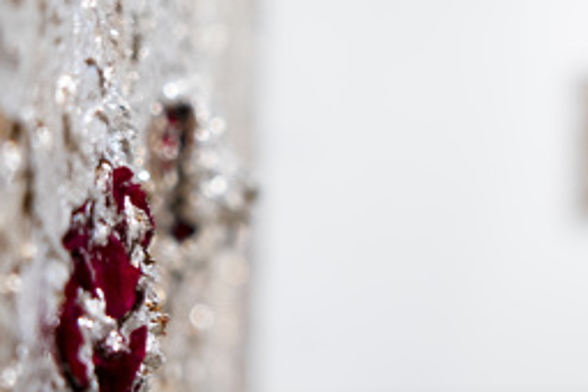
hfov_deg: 31.1
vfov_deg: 21.6
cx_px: 473
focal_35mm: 63
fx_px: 1029
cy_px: 186
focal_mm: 10.9
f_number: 1.7
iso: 200
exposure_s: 1/25
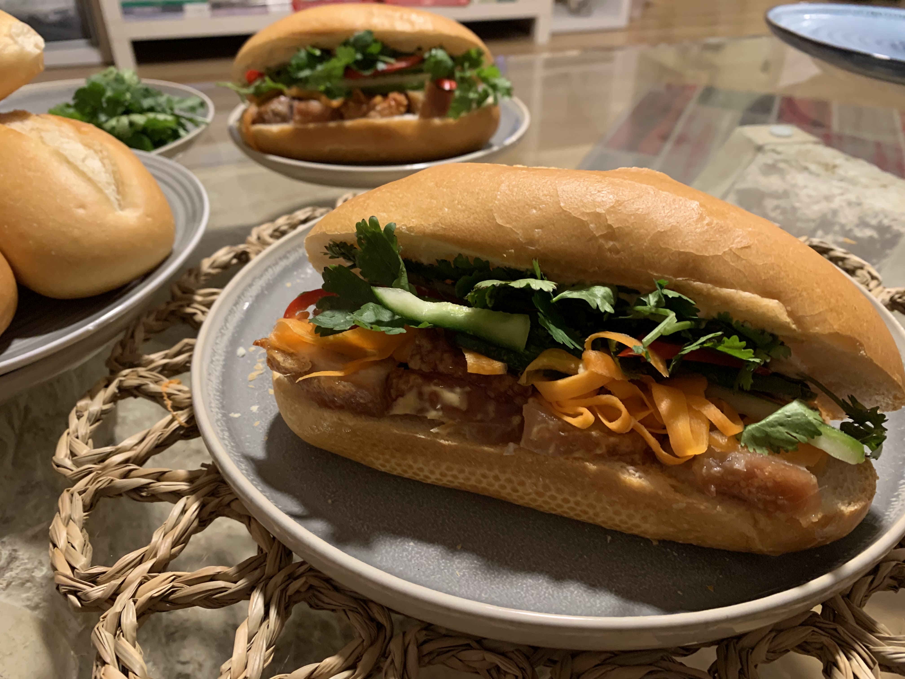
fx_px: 680
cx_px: 452
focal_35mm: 26
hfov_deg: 67.3
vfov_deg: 53.1
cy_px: 340
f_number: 1.8
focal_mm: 4.2
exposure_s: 1/33
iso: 400
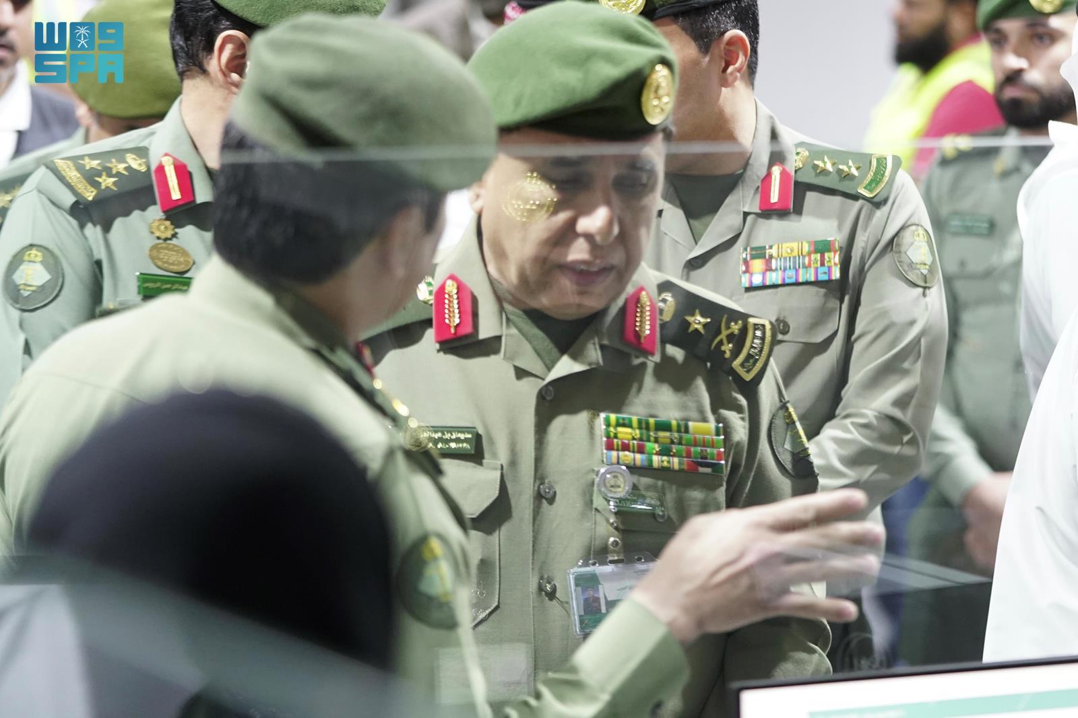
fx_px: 2994
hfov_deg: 20.4
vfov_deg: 13.7
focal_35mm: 100
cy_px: 359
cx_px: 539
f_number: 2.8
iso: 4000
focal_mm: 100
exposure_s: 1/125
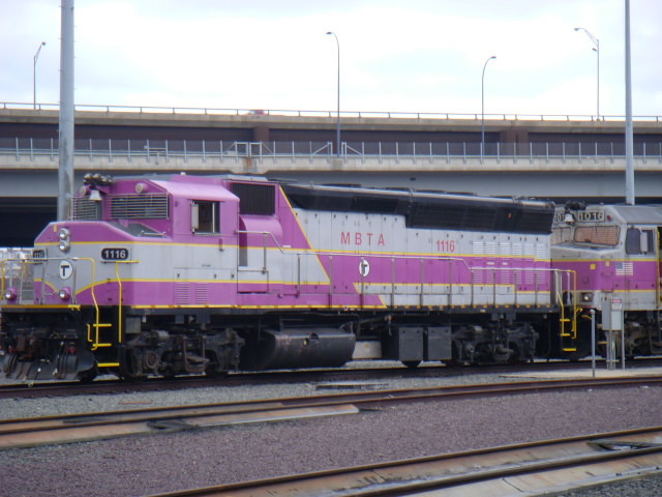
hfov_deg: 18.9
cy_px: 248
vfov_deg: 14.2
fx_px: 1989
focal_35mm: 104
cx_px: 331
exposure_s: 1/80
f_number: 4.1
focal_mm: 17.3
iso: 100
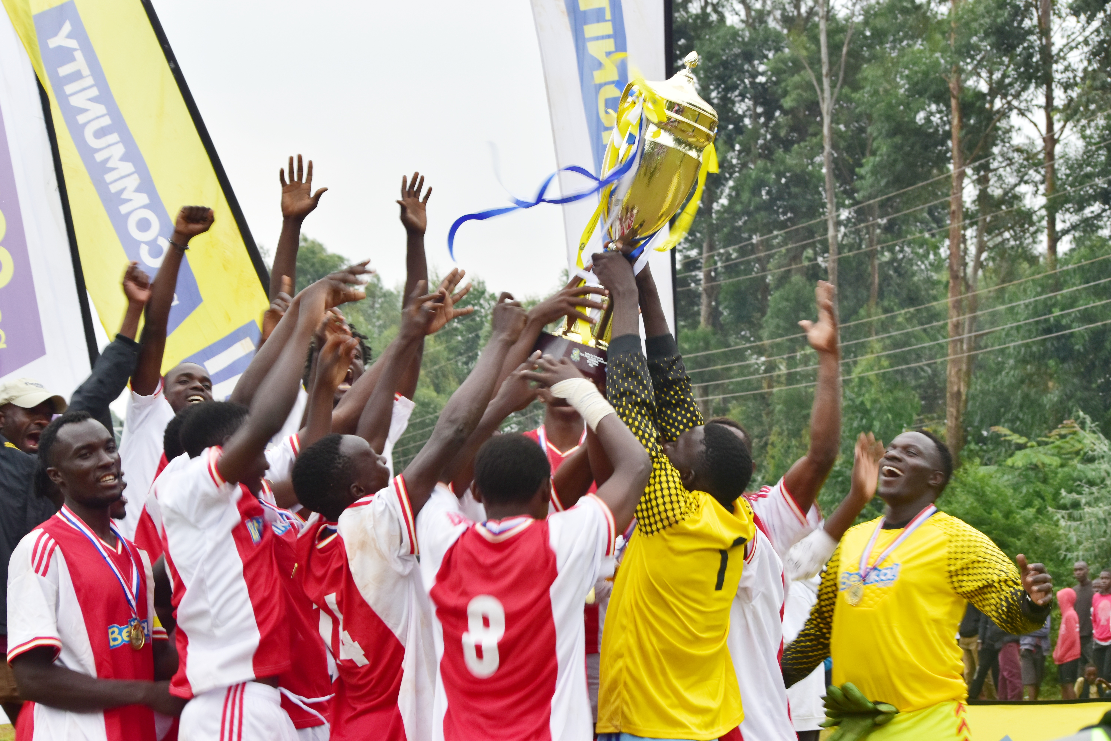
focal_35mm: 82
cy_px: 370
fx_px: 2546
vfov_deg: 16.6
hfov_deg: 24.6
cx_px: 556
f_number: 5.6
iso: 500
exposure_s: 1/50
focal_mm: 55
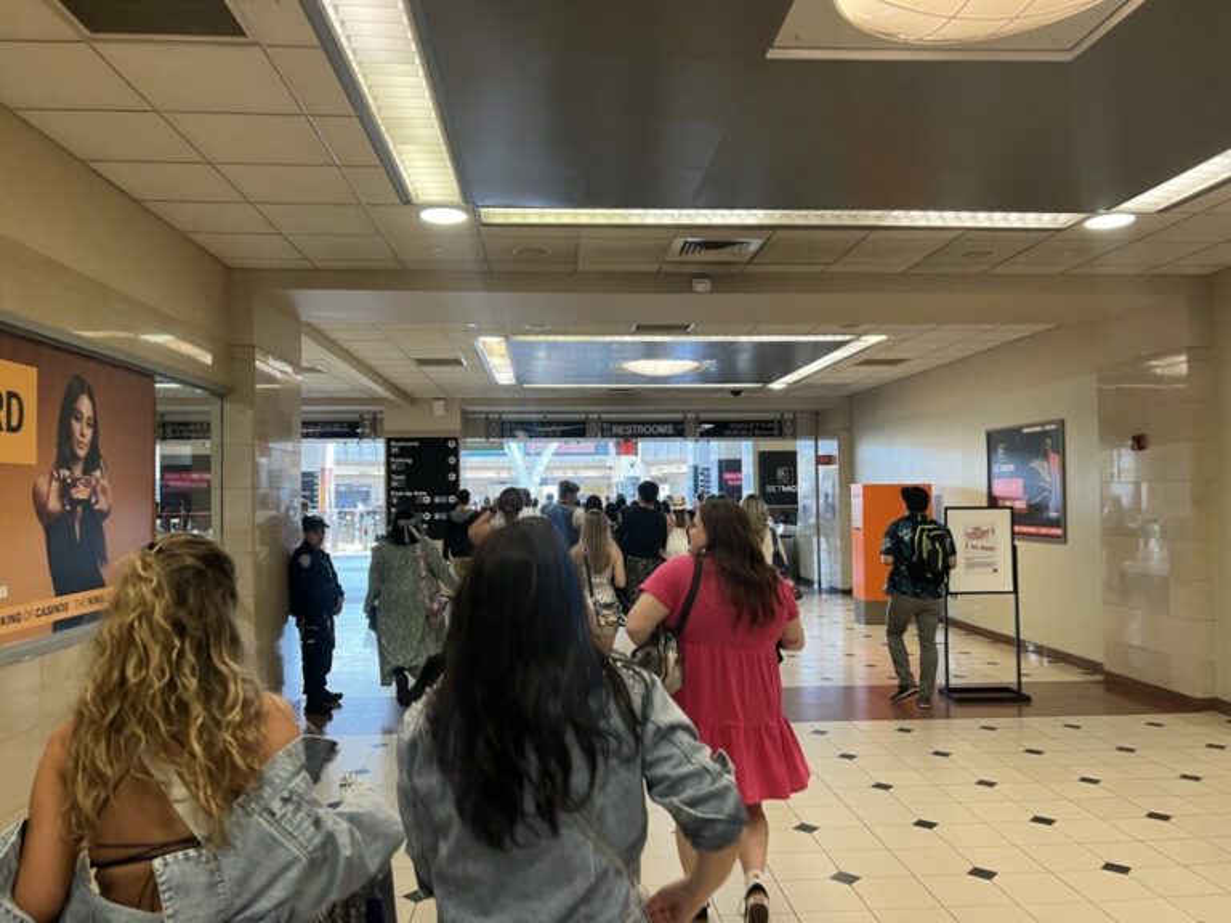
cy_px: 462
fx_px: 925
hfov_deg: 67.3
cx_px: 616
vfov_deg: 53.1
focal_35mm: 26
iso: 160
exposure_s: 1/60
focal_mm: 5.7
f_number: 1.5
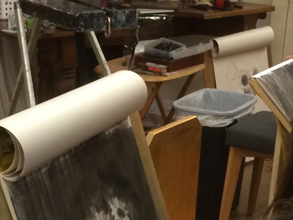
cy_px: 321
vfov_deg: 12.9
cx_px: 132
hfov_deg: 18.0
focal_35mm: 109
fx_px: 923
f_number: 2.2
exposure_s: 1/30
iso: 125
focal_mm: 4.12
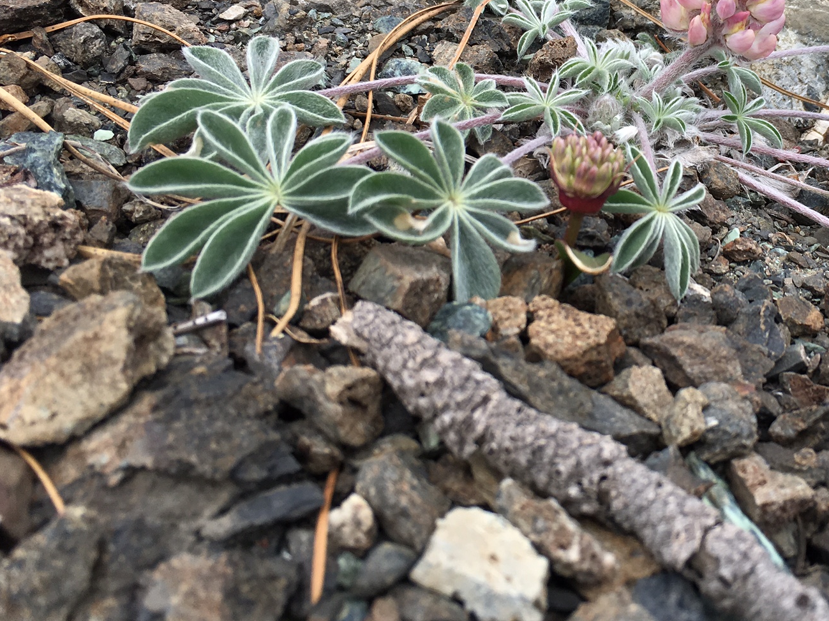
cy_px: 164
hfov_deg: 40.8
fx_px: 1078
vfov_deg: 31.7
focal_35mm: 45
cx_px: 629
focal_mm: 4.15
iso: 25
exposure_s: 1/1166
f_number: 2.2
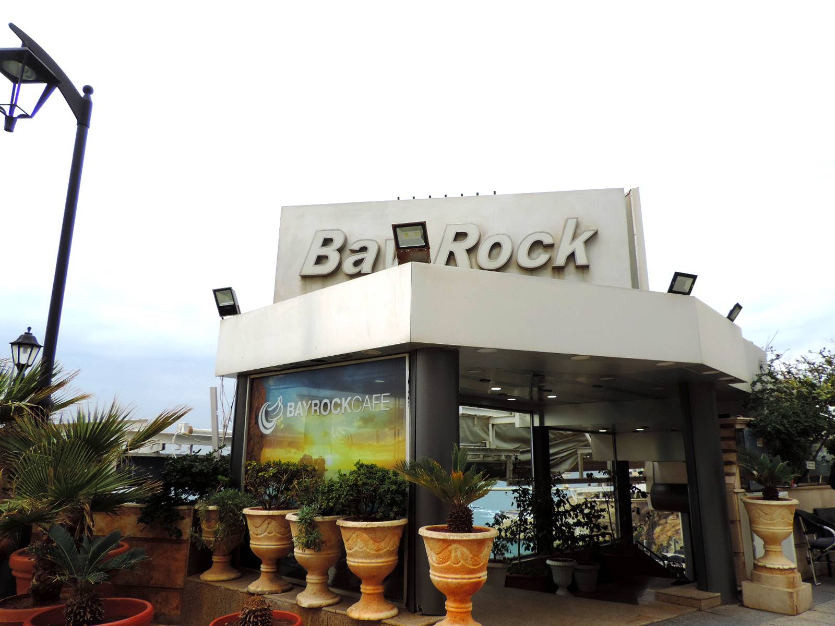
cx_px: 418
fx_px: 579
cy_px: 313
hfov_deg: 71.6
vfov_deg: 56.8
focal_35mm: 24
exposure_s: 1/500
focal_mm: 4.3
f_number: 3
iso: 80
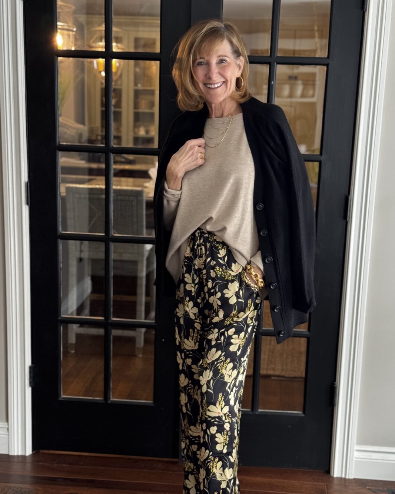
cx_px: 211
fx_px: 789
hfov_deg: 28.1
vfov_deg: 34.7
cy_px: 277
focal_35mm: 54
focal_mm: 6.76
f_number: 1.78
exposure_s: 1/60
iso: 200
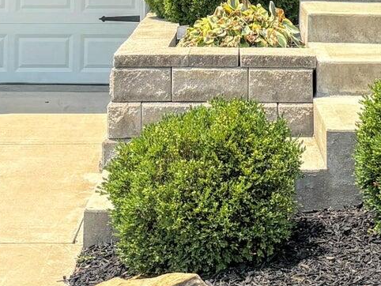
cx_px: 211
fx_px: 1266
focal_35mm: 115
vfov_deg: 12.0
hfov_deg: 17.1
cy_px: -212
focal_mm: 5.96
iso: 50
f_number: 1.6
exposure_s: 1/2933
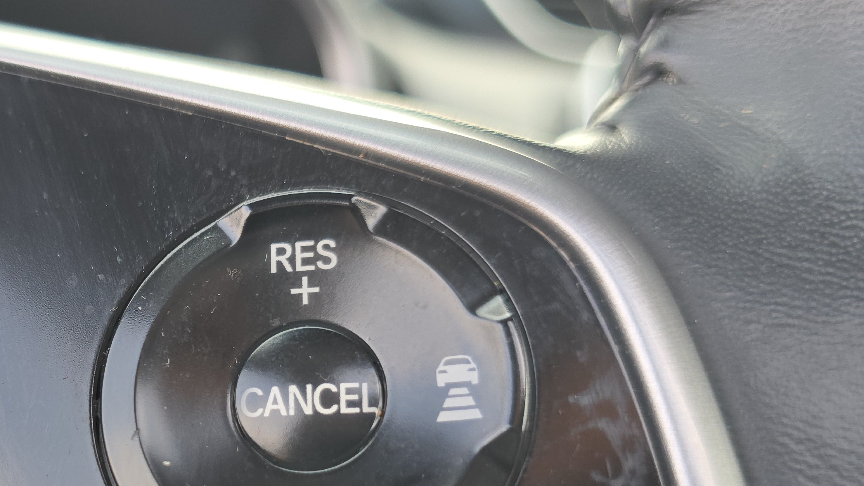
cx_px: 178
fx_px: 1031
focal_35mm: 45
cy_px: 419
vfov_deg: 25.8
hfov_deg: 43.4
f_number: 1.7
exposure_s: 1/180
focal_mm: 6.3
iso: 32
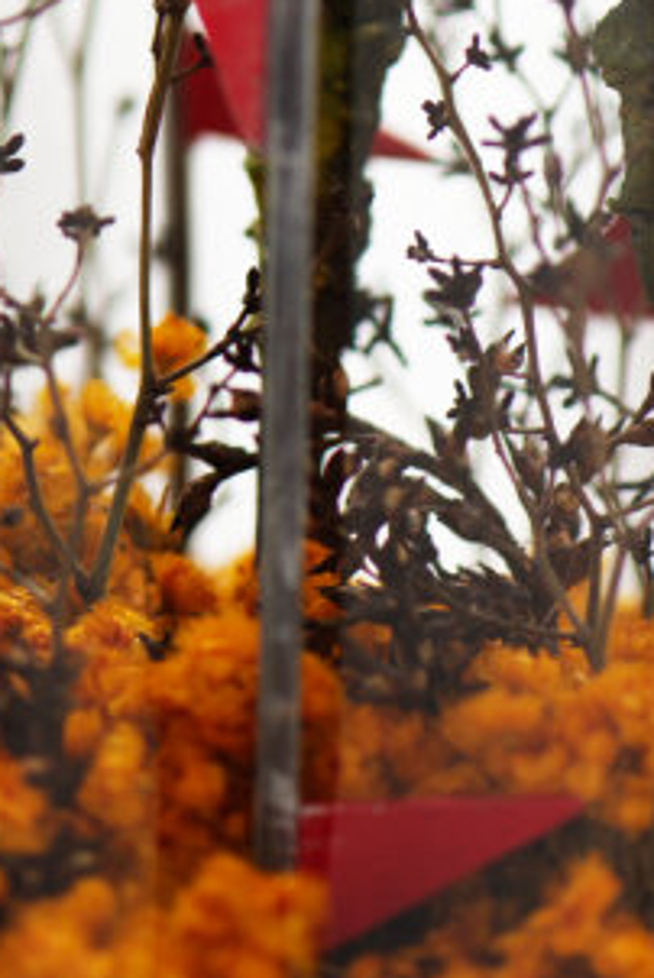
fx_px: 9461
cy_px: -334
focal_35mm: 348
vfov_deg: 5.9
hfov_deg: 4.0
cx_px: 185
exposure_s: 1/25
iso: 100
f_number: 5
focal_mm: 105
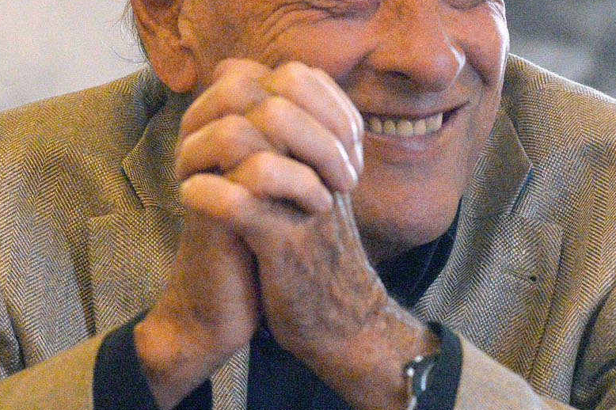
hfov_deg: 7.0
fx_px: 5045
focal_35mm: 295
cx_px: 465
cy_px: 121
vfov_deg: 4.7
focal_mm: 135
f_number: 4.5
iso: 6400
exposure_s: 1/400
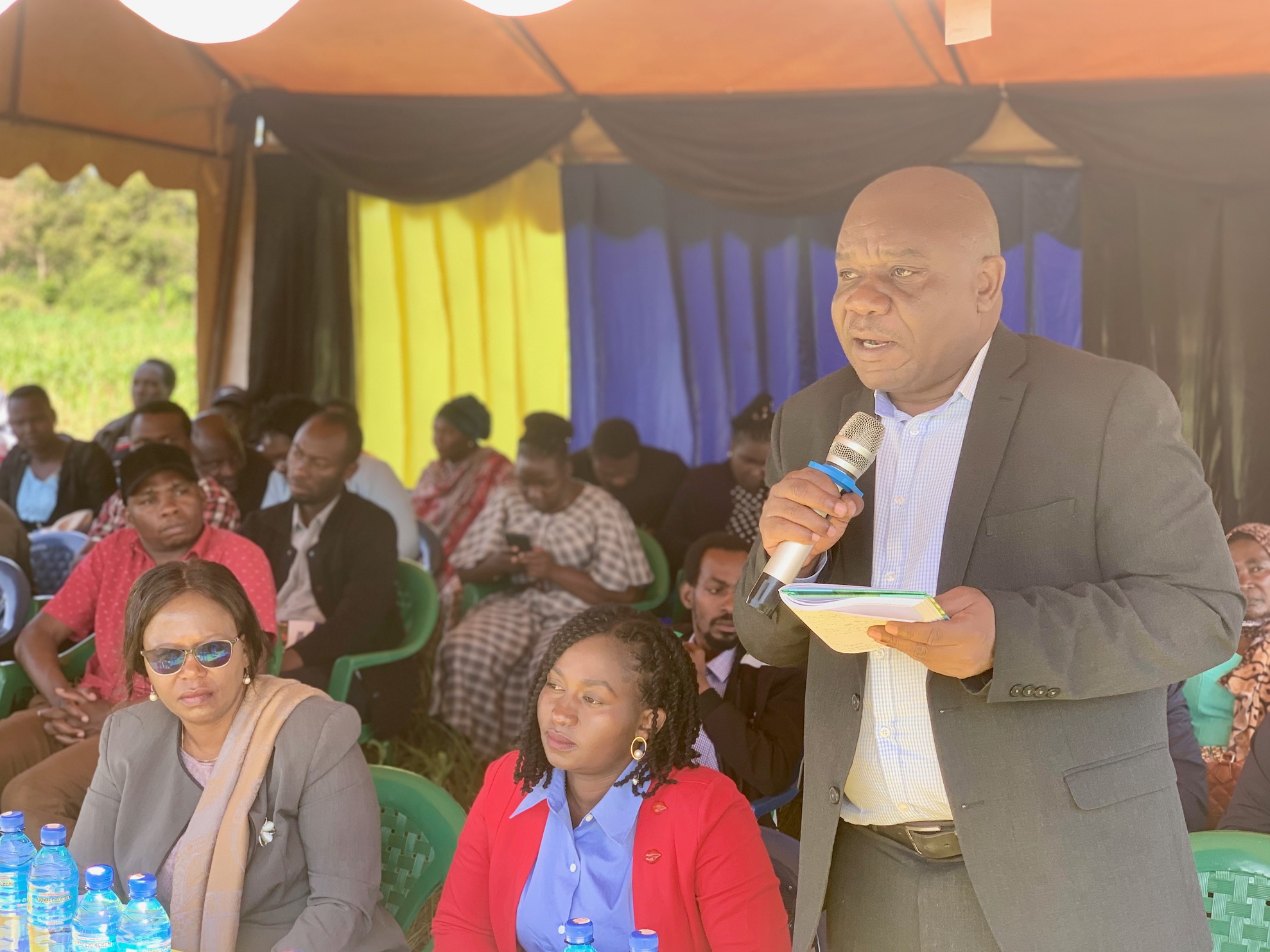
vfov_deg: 27.5
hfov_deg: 36.2
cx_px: 636
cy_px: 472
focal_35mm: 53
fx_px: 1944
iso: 25
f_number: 2.4
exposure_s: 1/122
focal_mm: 6
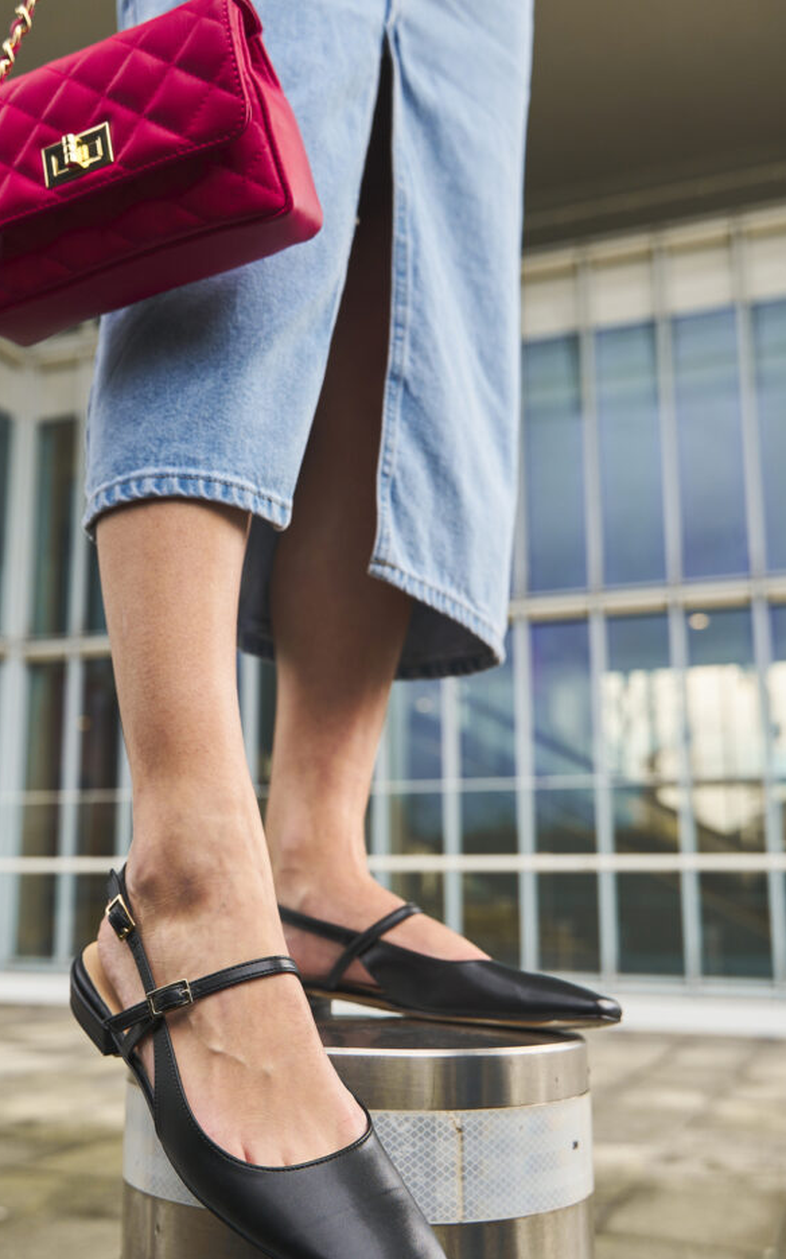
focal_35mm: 38
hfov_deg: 33.3
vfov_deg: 51.5
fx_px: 1303
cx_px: 261
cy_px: 655
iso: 320
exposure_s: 1/640
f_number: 4
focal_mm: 28
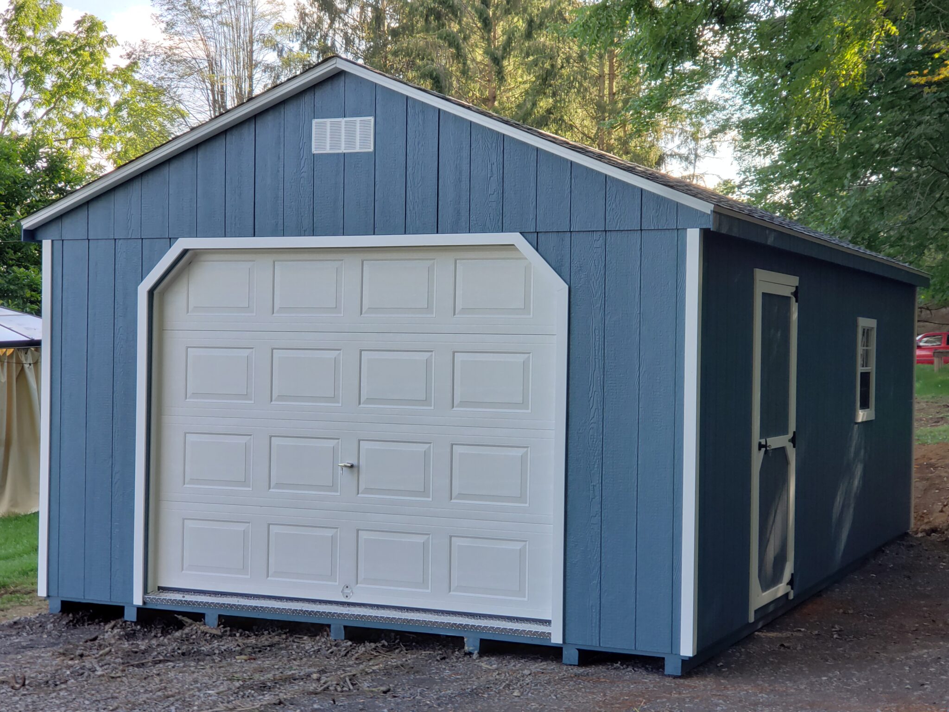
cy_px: 356
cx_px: 474
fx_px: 1426
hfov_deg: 36.8
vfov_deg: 28.0
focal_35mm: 52
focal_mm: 6
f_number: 2.4
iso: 40
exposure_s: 1/100
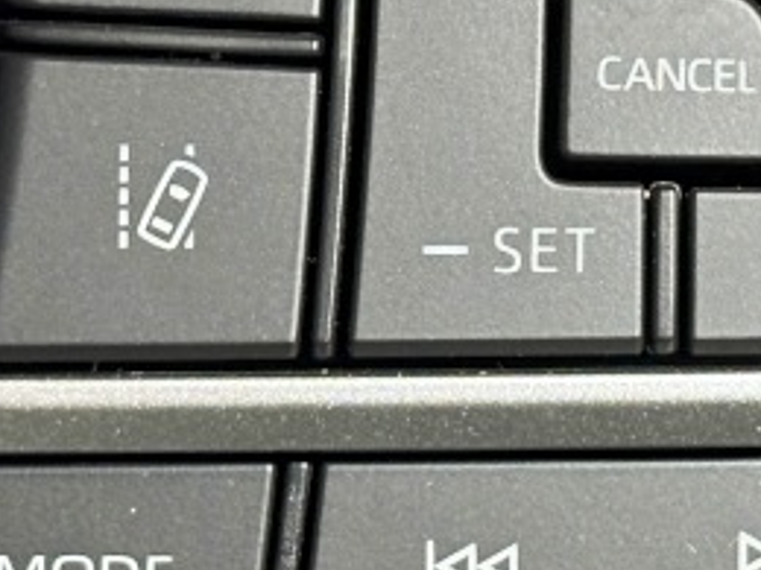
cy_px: 85
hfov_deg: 10.5
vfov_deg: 7.8
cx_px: 421
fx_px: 4155
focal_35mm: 189
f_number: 1.78
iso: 320
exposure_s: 1/40
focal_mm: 6.86
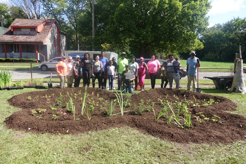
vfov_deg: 53.1
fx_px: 164
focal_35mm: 24
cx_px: 123
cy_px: 82
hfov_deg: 73.8
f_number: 4
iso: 100
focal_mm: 8.8
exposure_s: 1/400
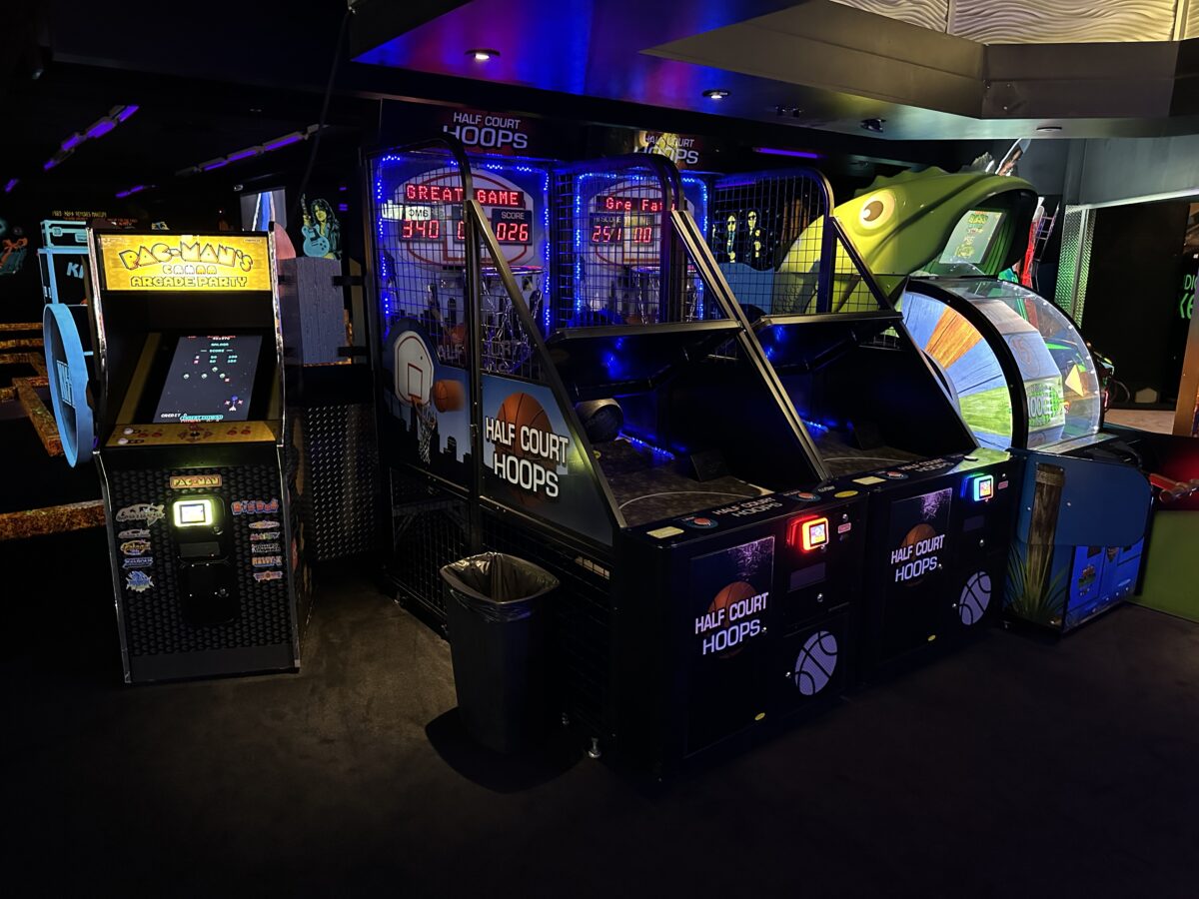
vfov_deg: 56.8
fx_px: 831
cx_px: 600
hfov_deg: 71.6
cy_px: 450
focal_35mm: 24
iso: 1250
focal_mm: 6.86
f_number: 1.78
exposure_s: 1/30
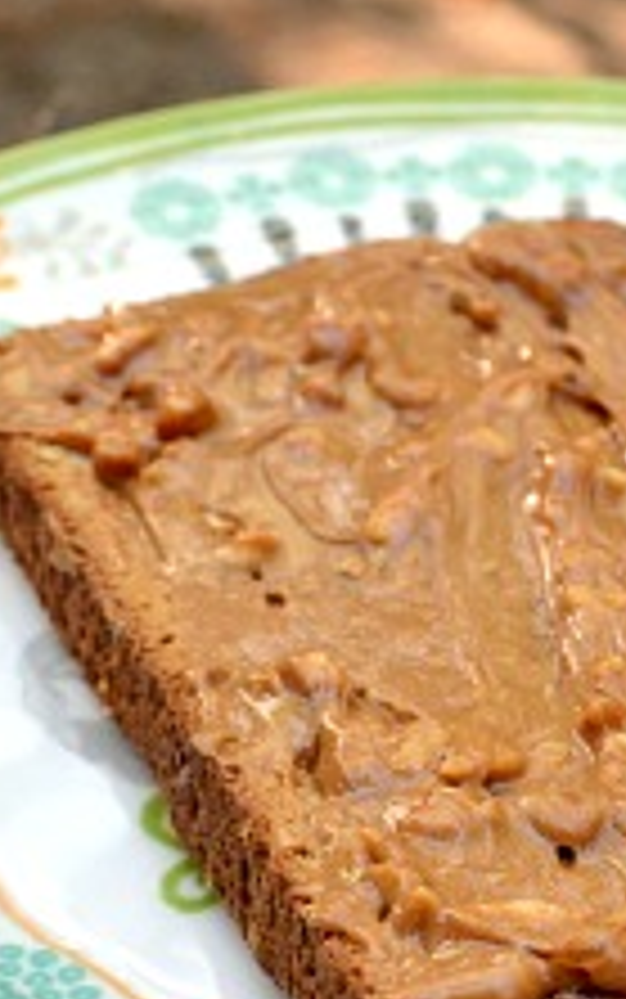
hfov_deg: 13.1
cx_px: 545
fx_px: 2699
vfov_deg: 20.8
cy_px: 788
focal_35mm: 99
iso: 400
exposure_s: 1/80
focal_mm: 24
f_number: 4.5
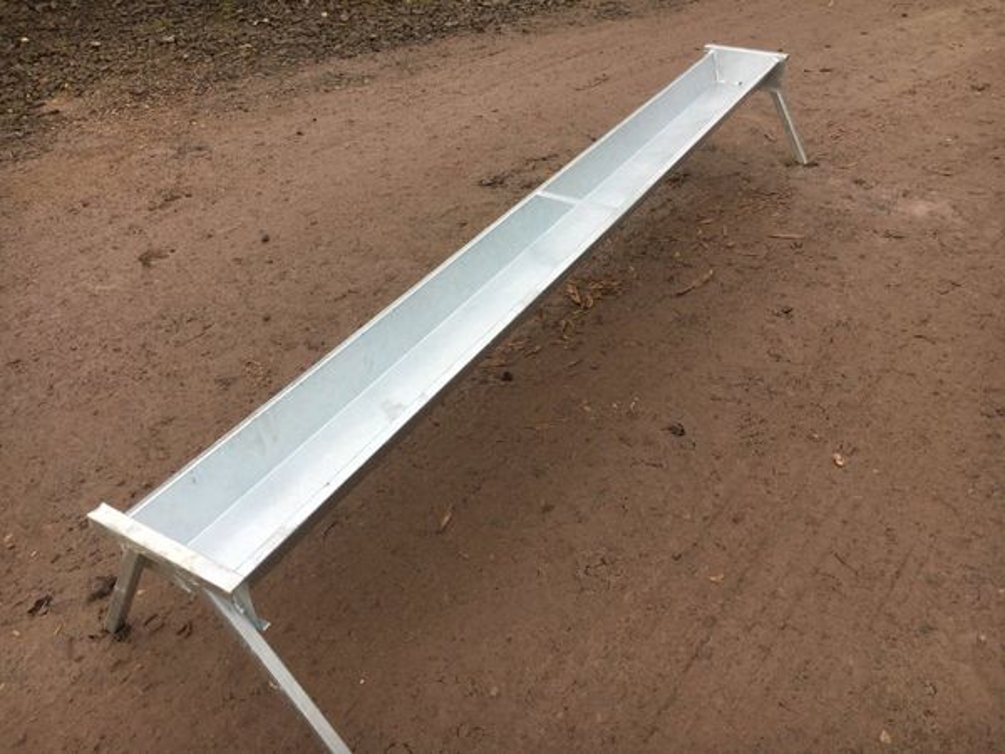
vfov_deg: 48.2
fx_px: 842
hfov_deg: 61.7
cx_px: 502
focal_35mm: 29
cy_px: 377
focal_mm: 4.15
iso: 25
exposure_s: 1/122
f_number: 2.2
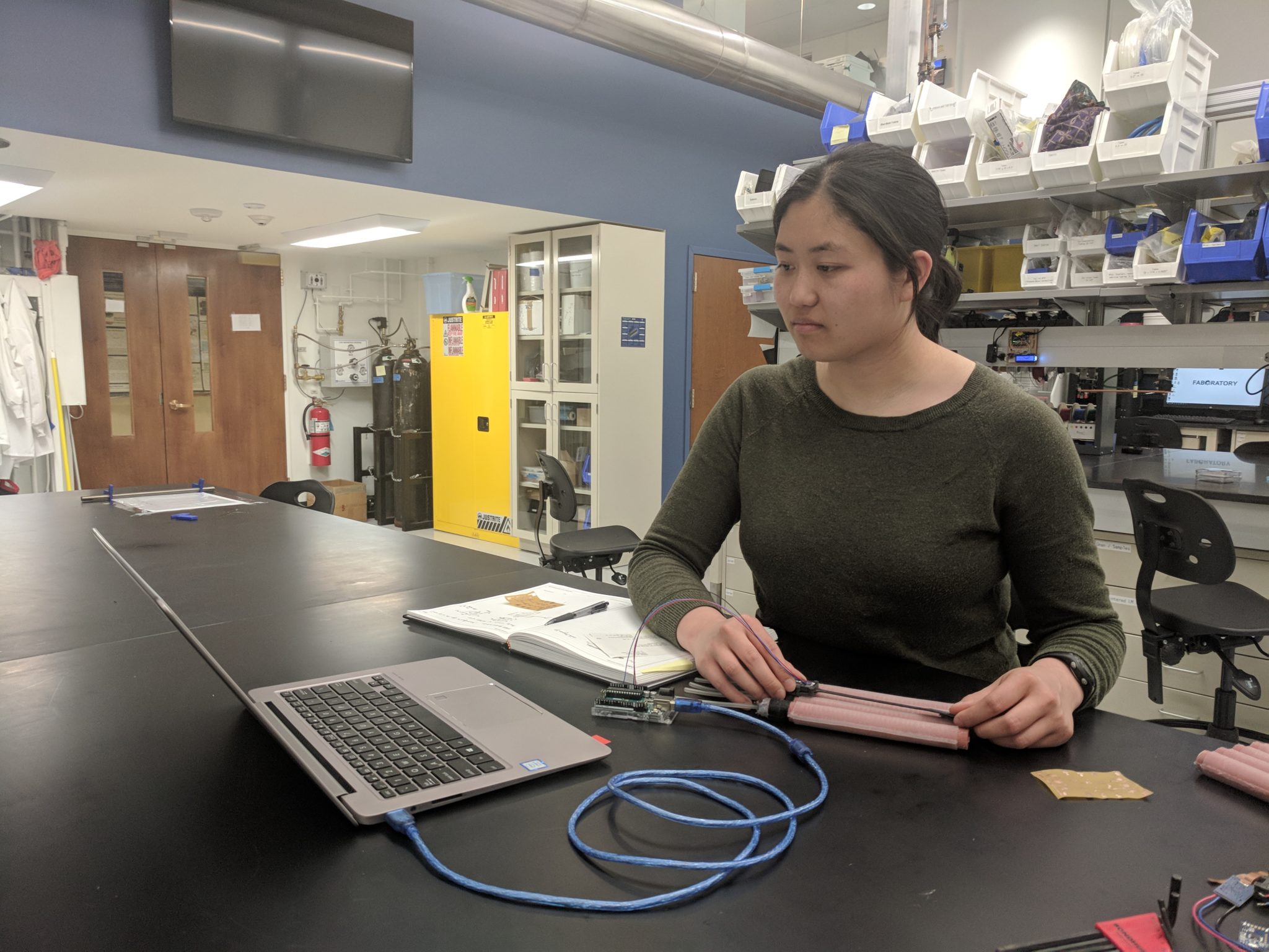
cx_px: 634
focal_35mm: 26
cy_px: 476
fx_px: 953
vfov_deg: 53.1
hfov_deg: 67.3
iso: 202
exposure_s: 1/60
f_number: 2
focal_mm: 4.67
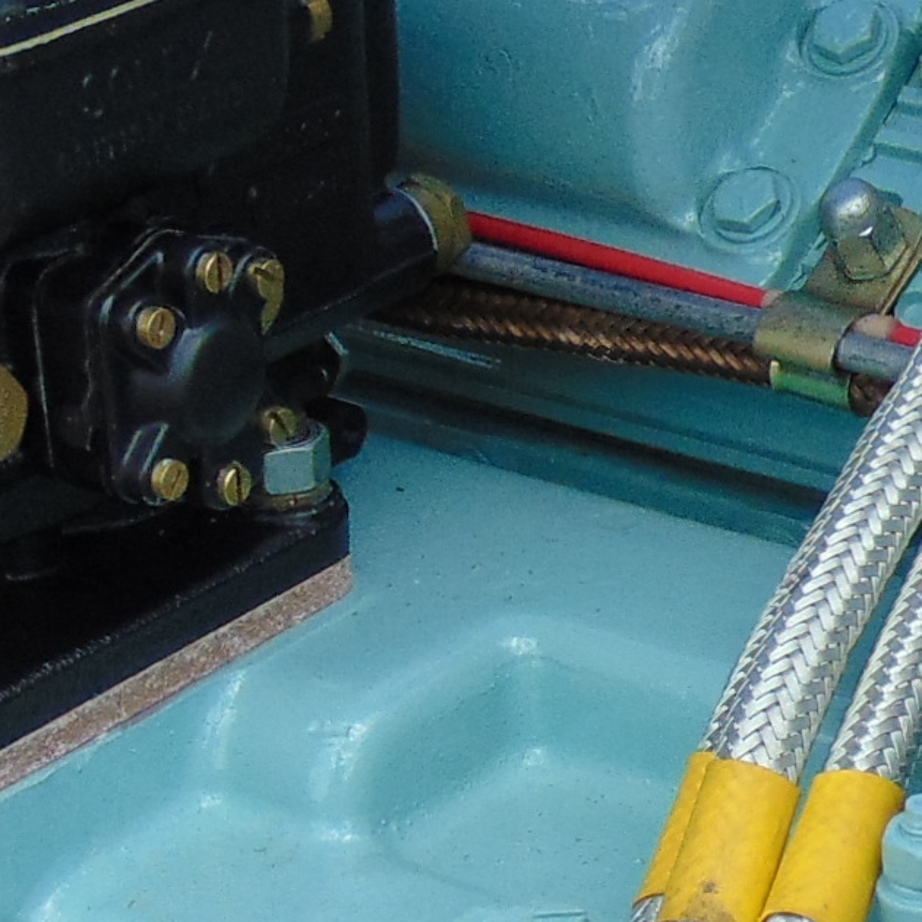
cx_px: 1043
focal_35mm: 128
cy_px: 761
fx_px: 3857
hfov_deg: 13.3
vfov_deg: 13.6
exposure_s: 1/640
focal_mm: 4.5
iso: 80
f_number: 3
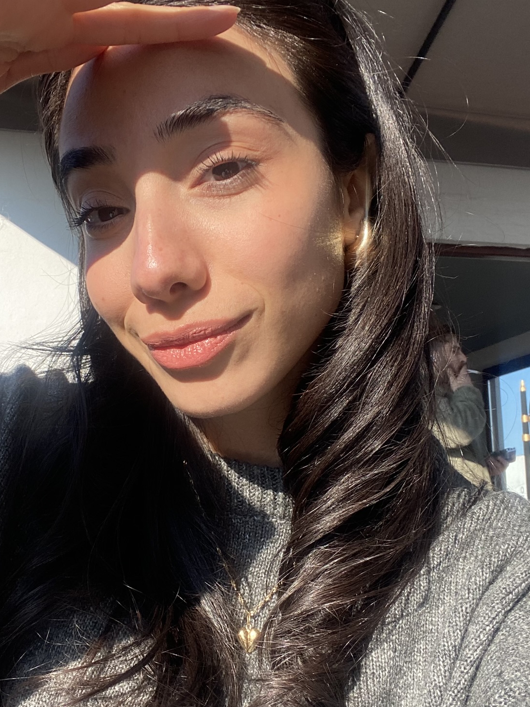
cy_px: 384
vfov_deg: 44.8
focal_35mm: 42
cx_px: 189
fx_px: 858
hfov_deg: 34.1
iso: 25
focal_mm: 2.71
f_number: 2.2
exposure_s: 1/720
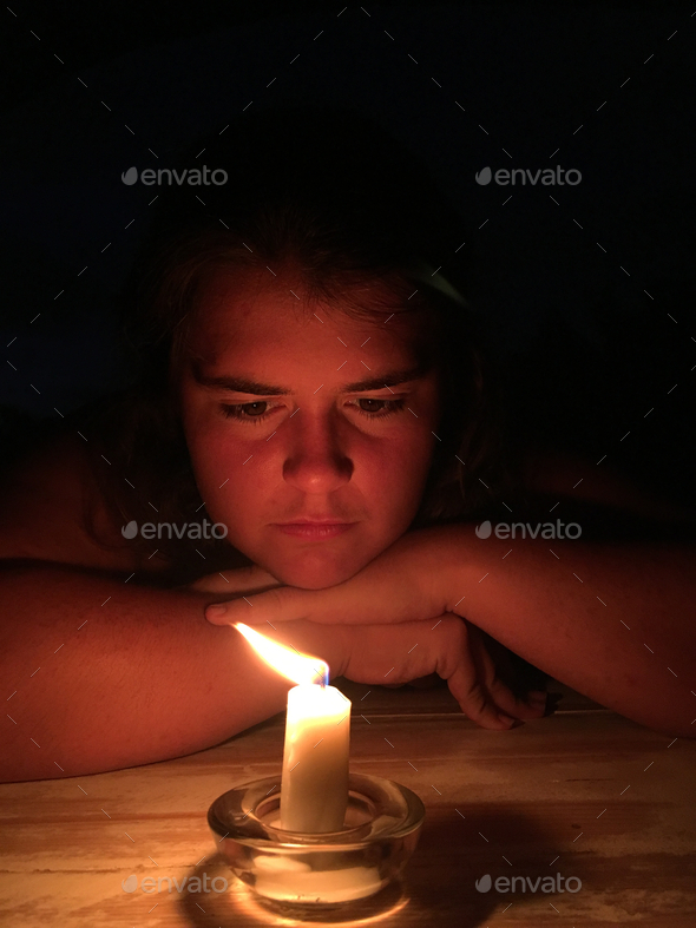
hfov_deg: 48.2
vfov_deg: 61.7
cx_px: 348
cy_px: 464
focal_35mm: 29
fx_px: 778
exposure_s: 1/33
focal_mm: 4.15
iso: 160
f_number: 2.2
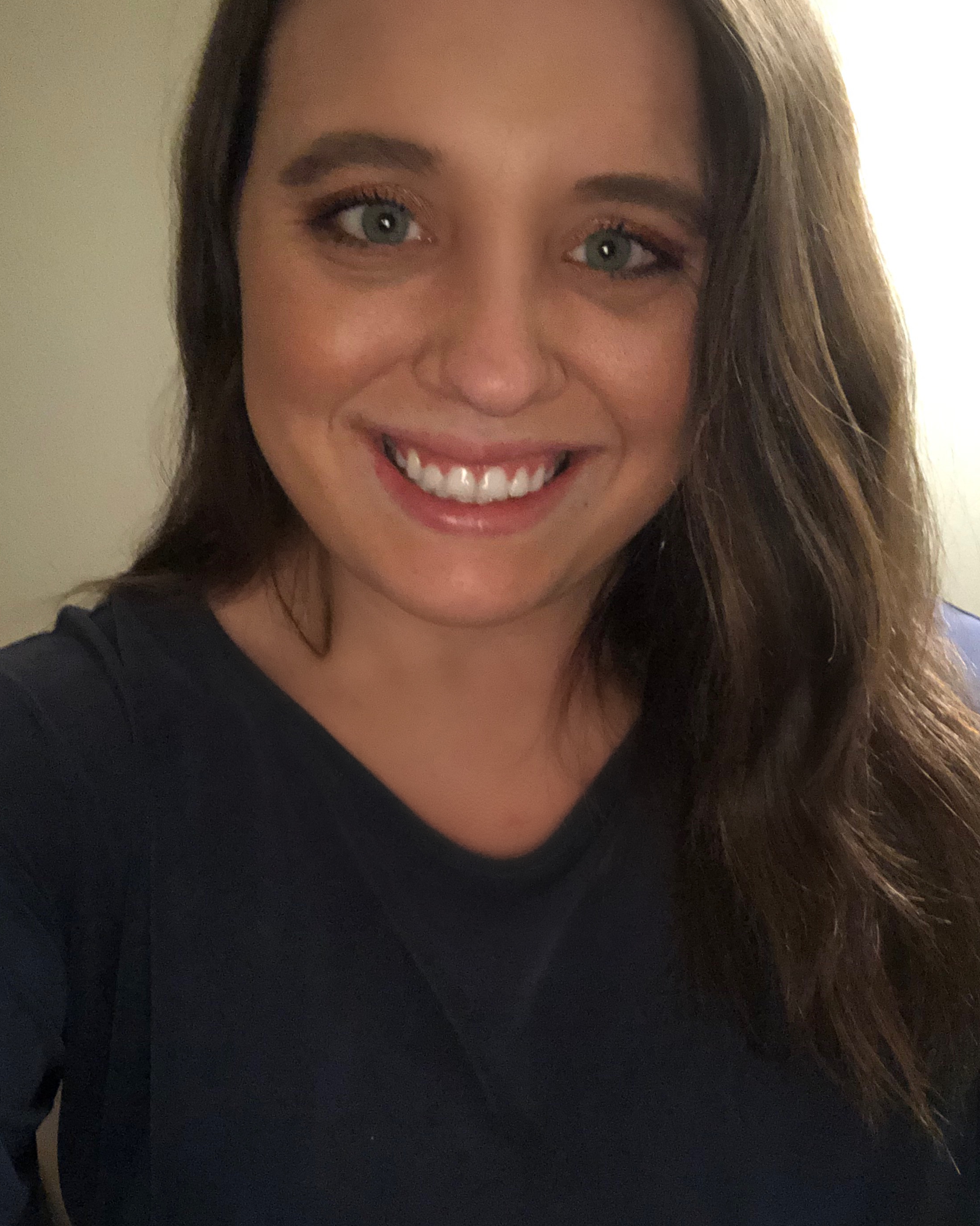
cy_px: 653
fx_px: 1269
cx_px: 488
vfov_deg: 51.5
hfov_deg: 42.2
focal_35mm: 35
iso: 640
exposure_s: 1/16
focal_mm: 2.87
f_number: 2.2
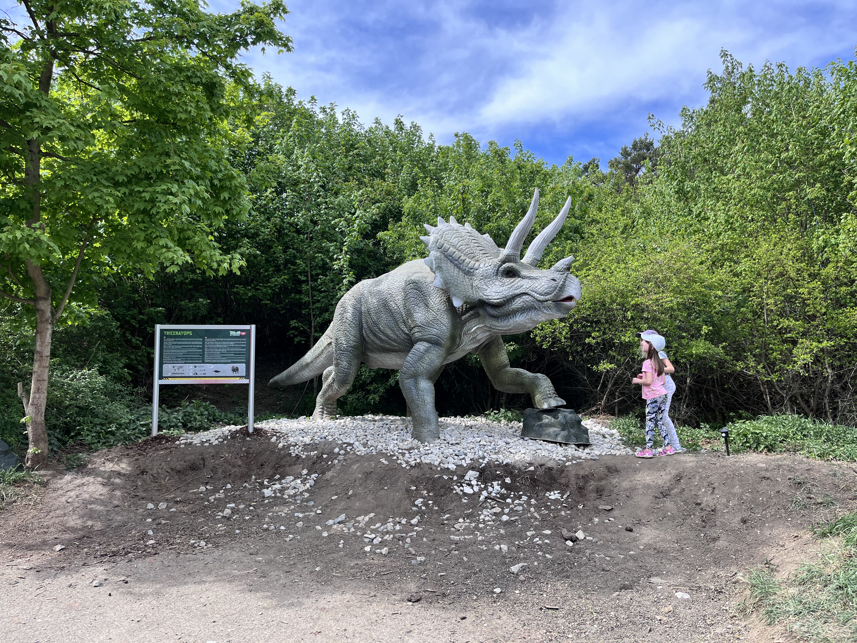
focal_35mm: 26
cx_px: 428
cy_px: 322
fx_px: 644
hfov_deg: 67.3
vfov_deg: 53.1
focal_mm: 5.1
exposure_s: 1/951
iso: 50
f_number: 1.6
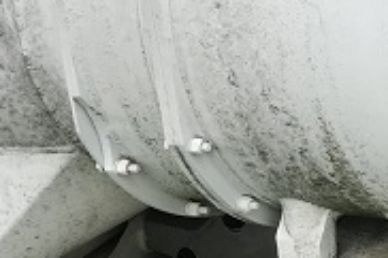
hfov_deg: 14.5
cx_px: 641
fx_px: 1389
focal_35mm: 129
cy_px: 108
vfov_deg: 10.6
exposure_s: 1/1126
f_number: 1.8
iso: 20
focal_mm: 3.99
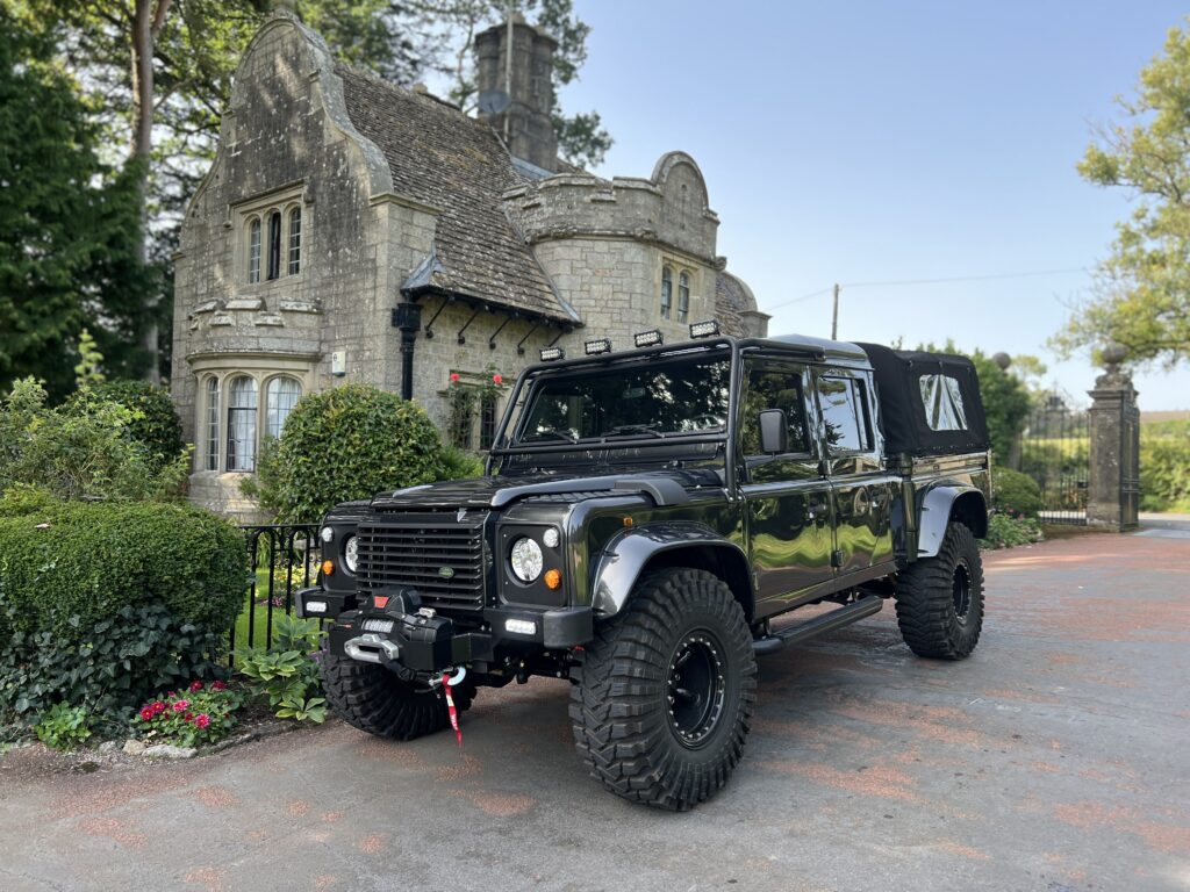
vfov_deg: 53.1
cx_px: 595
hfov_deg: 67.3
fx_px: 894
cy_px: 446
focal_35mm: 26
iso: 50
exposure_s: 1/521
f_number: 1.5
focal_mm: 5.7
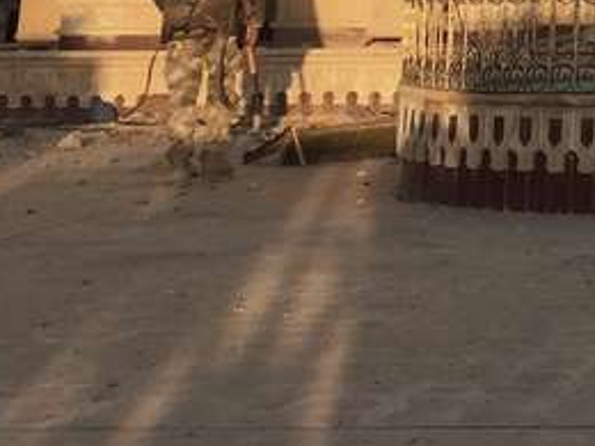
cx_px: 1016
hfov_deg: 13.4
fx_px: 2303
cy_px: -526
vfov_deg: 10.0
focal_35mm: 134
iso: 32
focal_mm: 4.15
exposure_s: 1/391
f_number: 2.2
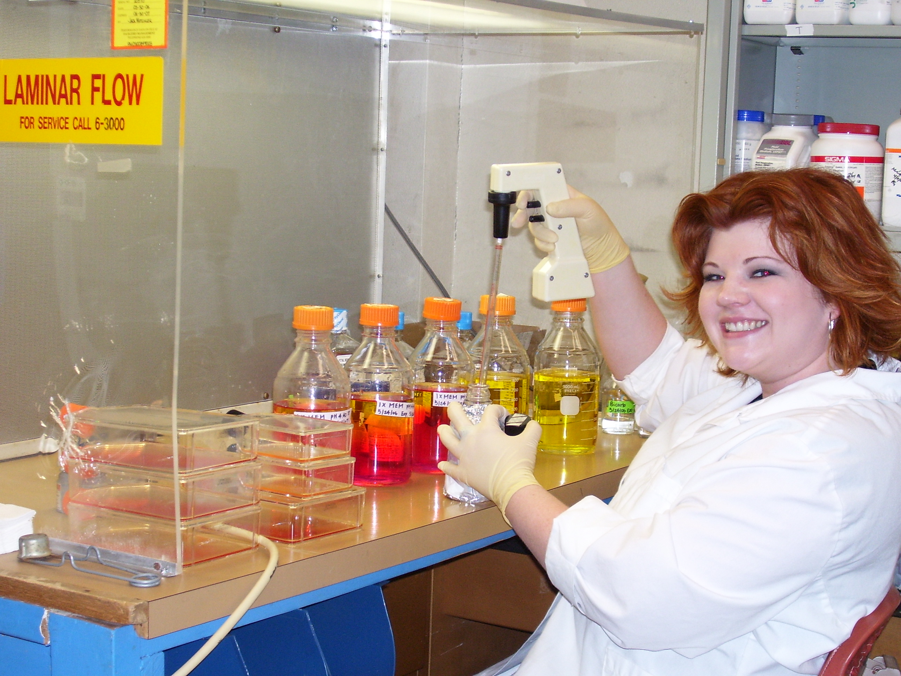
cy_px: 338
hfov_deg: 29.4
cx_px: 450
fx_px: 1718
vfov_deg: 22.3
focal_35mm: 66
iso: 125
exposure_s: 1/90
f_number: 3.6
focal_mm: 10.8
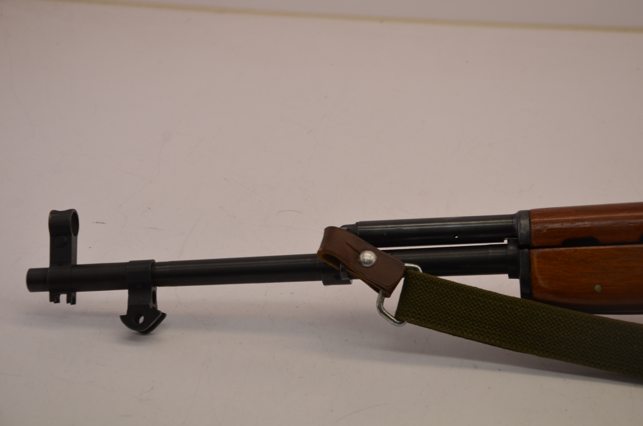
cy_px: 213
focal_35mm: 87
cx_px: 322
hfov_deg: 23.4
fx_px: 1551
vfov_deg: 15.6
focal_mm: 58
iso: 200
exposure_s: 1/200
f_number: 7.1
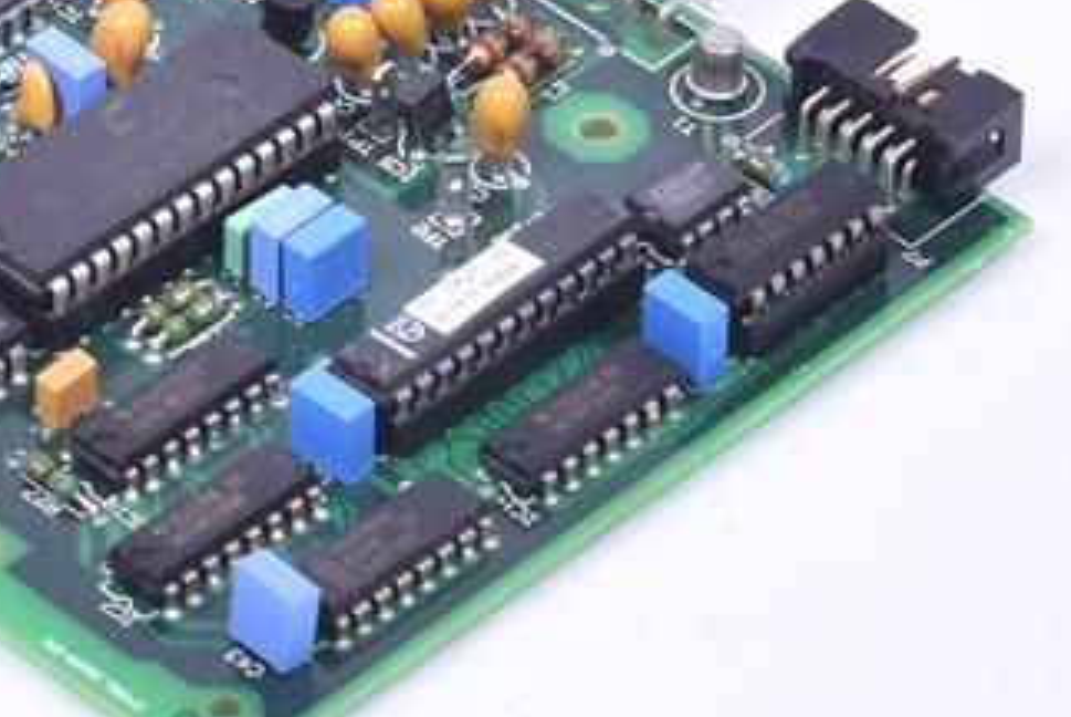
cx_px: 119
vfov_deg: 10.7
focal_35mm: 128
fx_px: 3811
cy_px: 189
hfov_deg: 15.8
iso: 200
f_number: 11
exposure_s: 1/200
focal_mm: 46
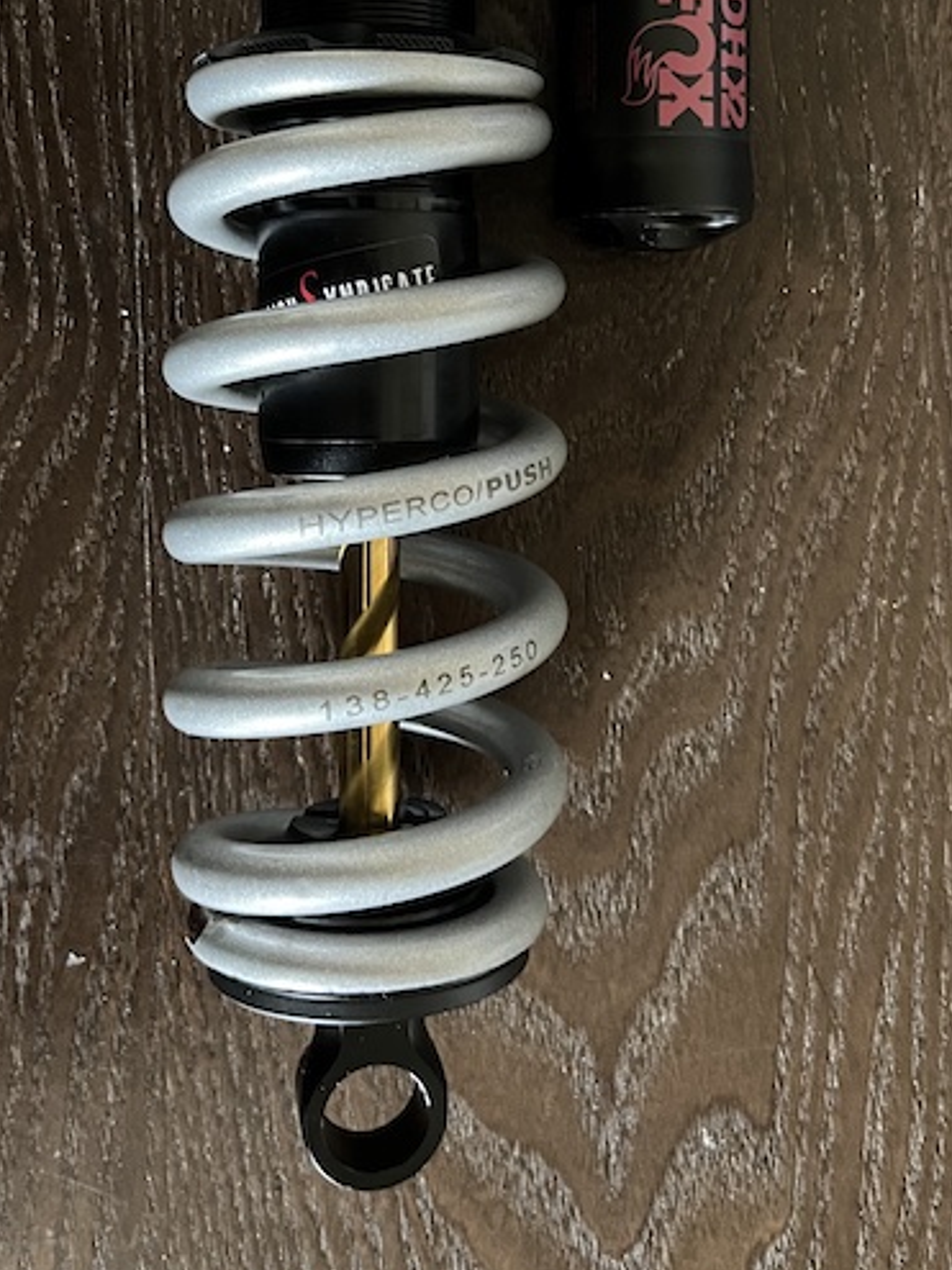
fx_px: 1541
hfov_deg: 34.3
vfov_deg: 43.4
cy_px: 318
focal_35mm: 42
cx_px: 516
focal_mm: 5.1
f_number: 1.6
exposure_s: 1/30
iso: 640
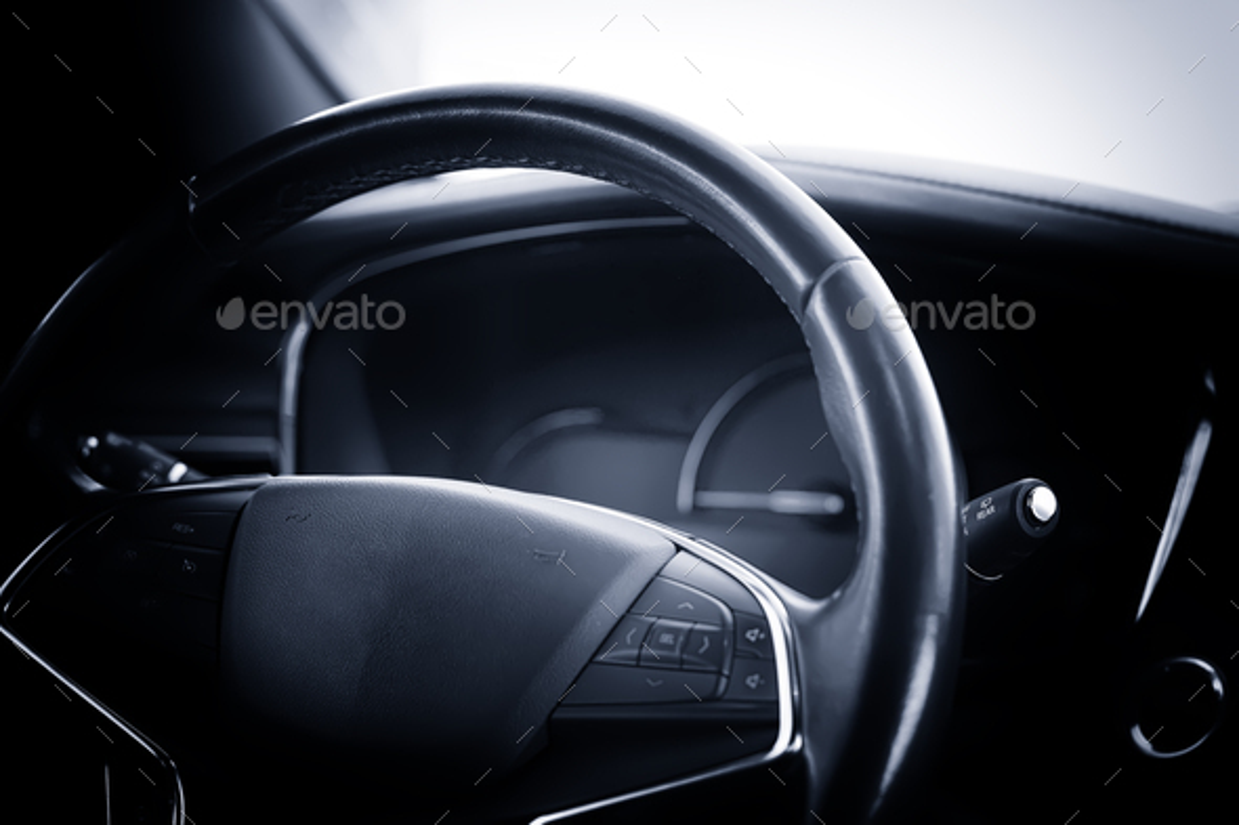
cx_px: 620
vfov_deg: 10.7
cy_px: 412
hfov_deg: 16.1
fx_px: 4387
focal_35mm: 128
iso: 100
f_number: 2.5
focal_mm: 85
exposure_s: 1/320
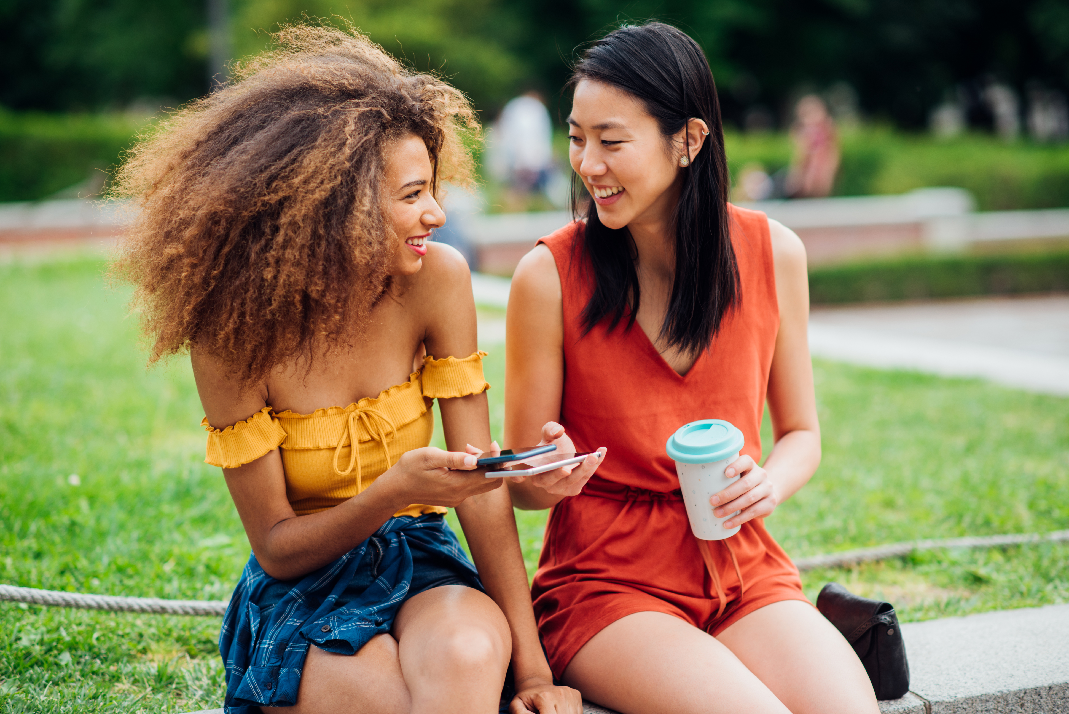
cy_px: 357
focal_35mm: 85
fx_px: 2525
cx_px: 534
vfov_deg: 16.1
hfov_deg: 23.9
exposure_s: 1/320
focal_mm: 85
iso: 100
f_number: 2
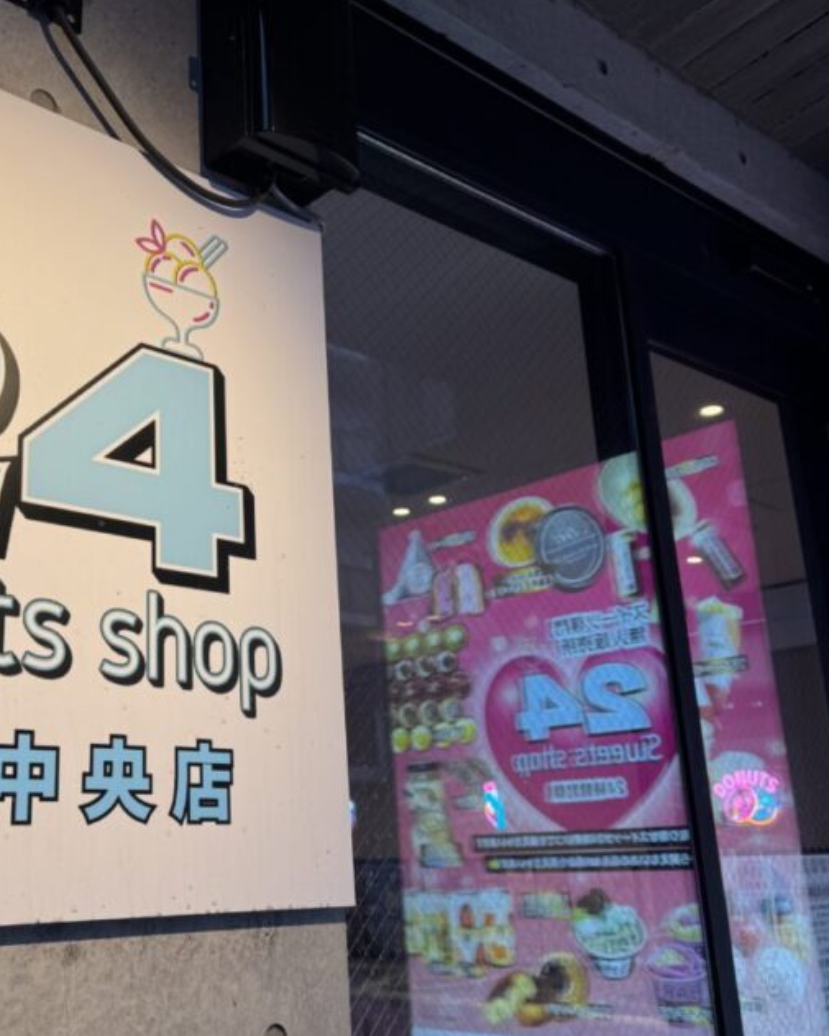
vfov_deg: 47.9
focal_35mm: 38
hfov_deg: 38.4
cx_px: 235
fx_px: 1165
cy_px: 513
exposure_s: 1/213
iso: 64
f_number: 1.78
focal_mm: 6.76
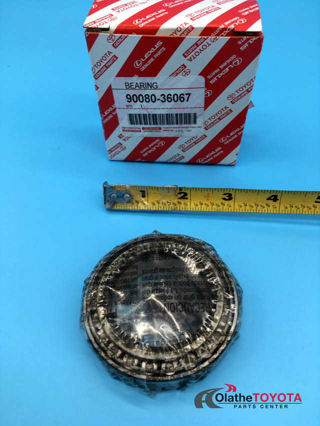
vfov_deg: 61.7
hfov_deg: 48.2
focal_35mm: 29
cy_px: 213
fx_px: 357
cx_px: 160
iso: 25
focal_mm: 4.15
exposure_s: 1/60
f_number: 2.2
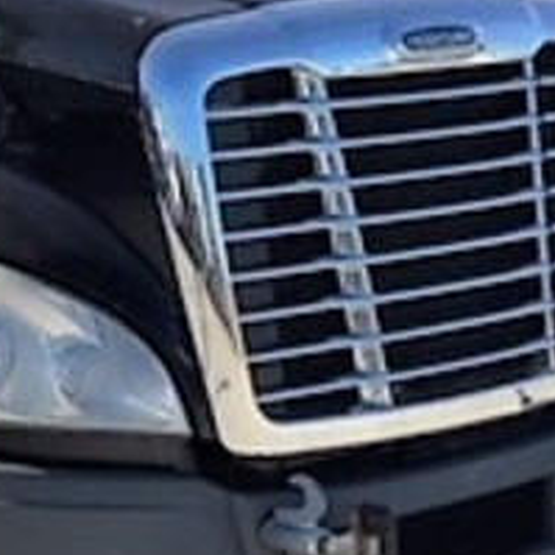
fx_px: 2394
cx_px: -284
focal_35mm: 132
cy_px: -31
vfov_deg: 13.0
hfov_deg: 12.5
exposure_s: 1/855
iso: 25
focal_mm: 4.15
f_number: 2.2
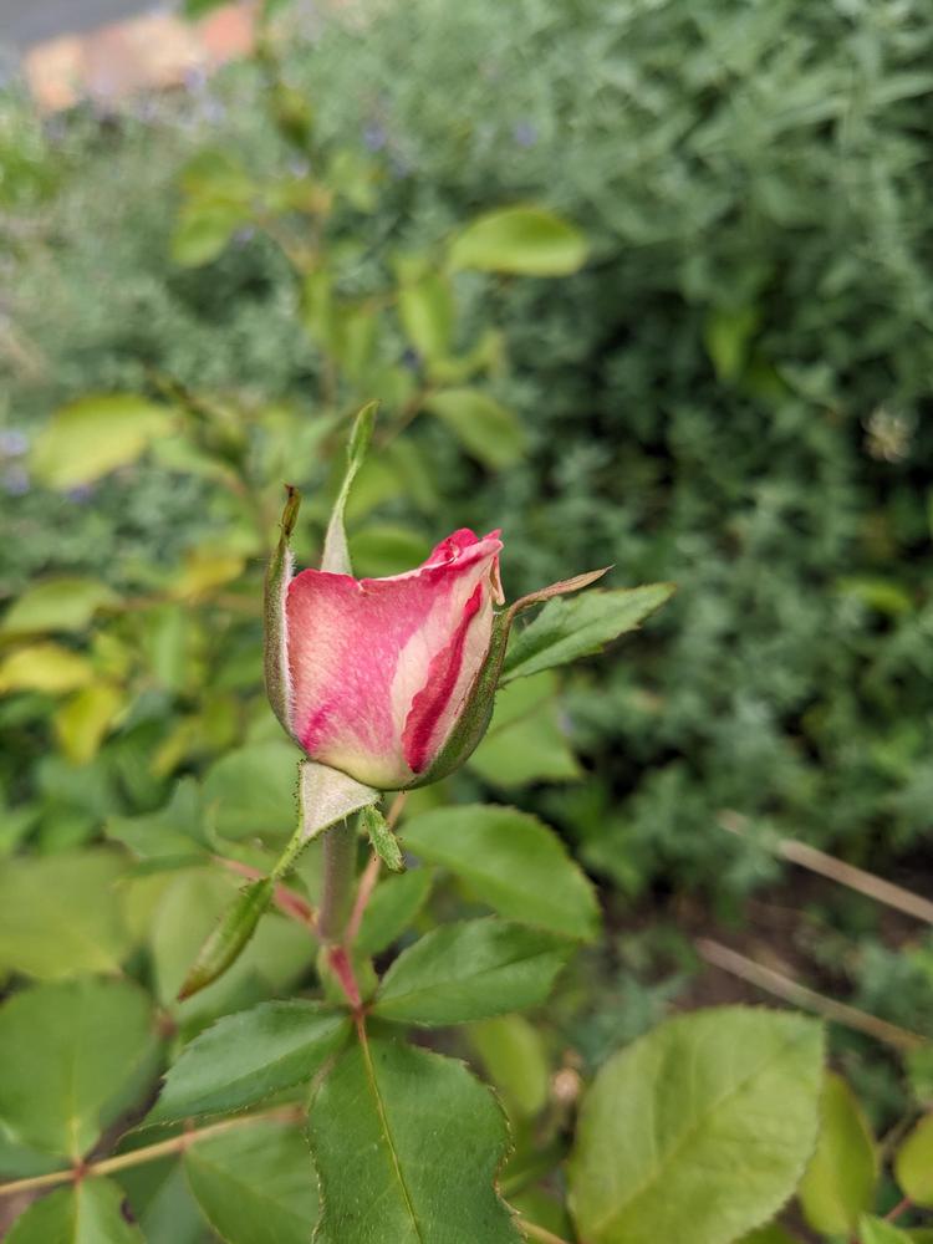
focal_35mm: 27
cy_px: 622
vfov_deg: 65.3
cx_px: 466
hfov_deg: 51.4
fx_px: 970
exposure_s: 1/1304
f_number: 1.73
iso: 61
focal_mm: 4.38
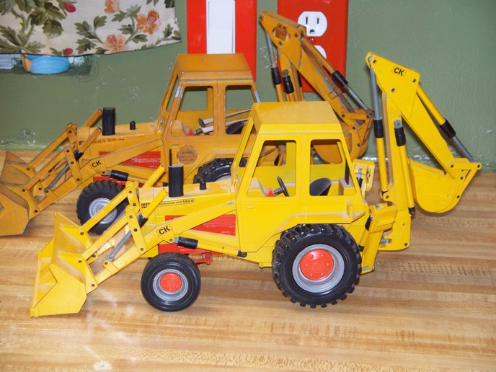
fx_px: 1146
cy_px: 186
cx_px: 248
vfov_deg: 18.4
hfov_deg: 24.4
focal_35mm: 80
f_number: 3.4
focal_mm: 16.86
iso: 200
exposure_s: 1/50
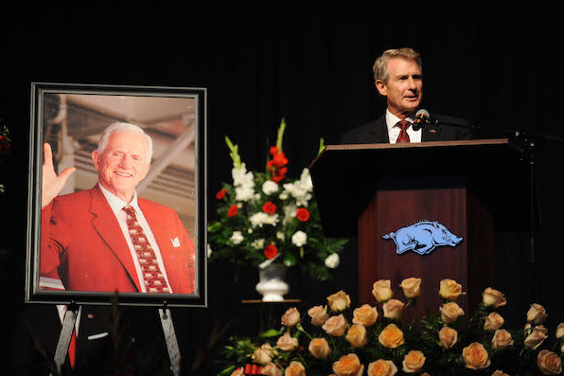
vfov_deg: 9.4
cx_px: 281
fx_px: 2287
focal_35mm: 146
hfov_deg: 14.1
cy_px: 188
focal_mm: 145
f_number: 2.8
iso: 2500
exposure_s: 1/250
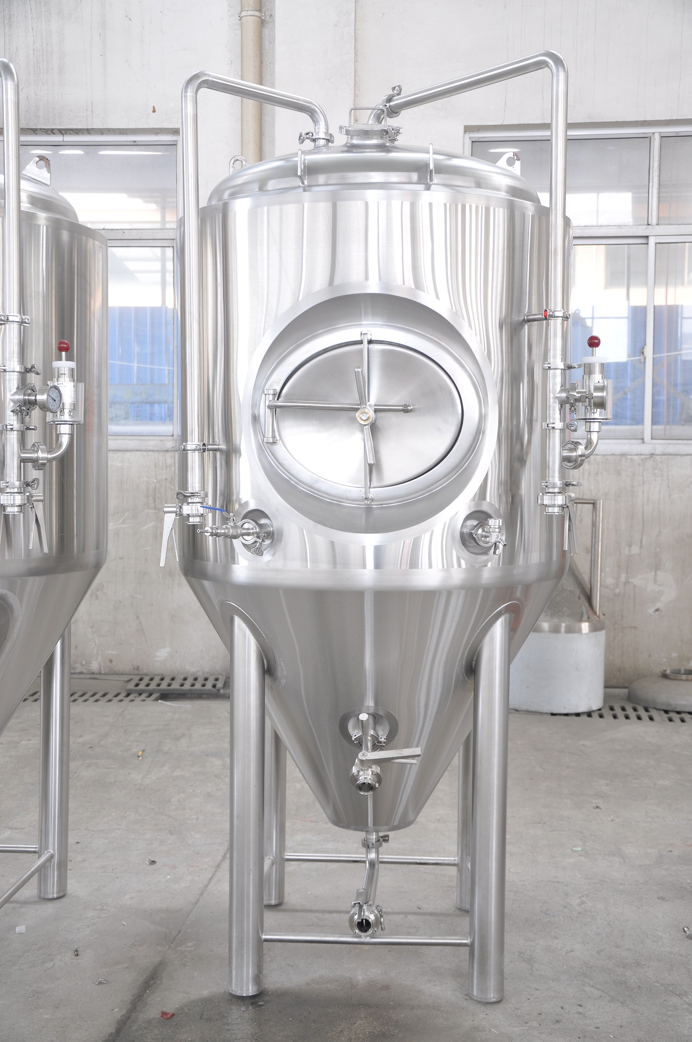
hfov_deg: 31.8
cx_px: 346
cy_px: 521
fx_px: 1214
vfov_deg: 46.4
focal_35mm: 42
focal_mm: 28
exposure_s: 1/3
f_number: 4
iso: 200
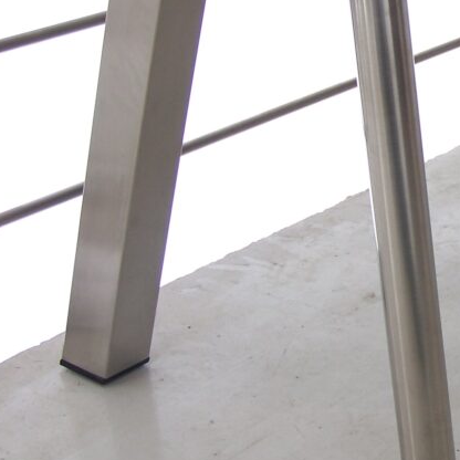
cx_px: 553
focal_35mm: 111
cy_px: 122
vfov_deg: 15.6
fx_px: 1669
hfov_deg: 15.1
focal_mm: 8.5
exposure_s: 1/50
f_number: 3
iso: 80
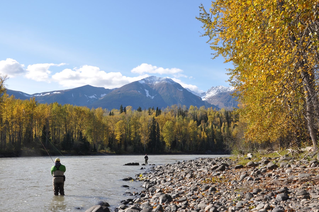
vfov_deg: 34.1
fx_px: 345
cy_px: 106
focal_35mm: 39
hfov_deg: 49.6
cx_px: 160
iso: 200
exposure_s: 1/200
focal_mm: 26
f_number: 11
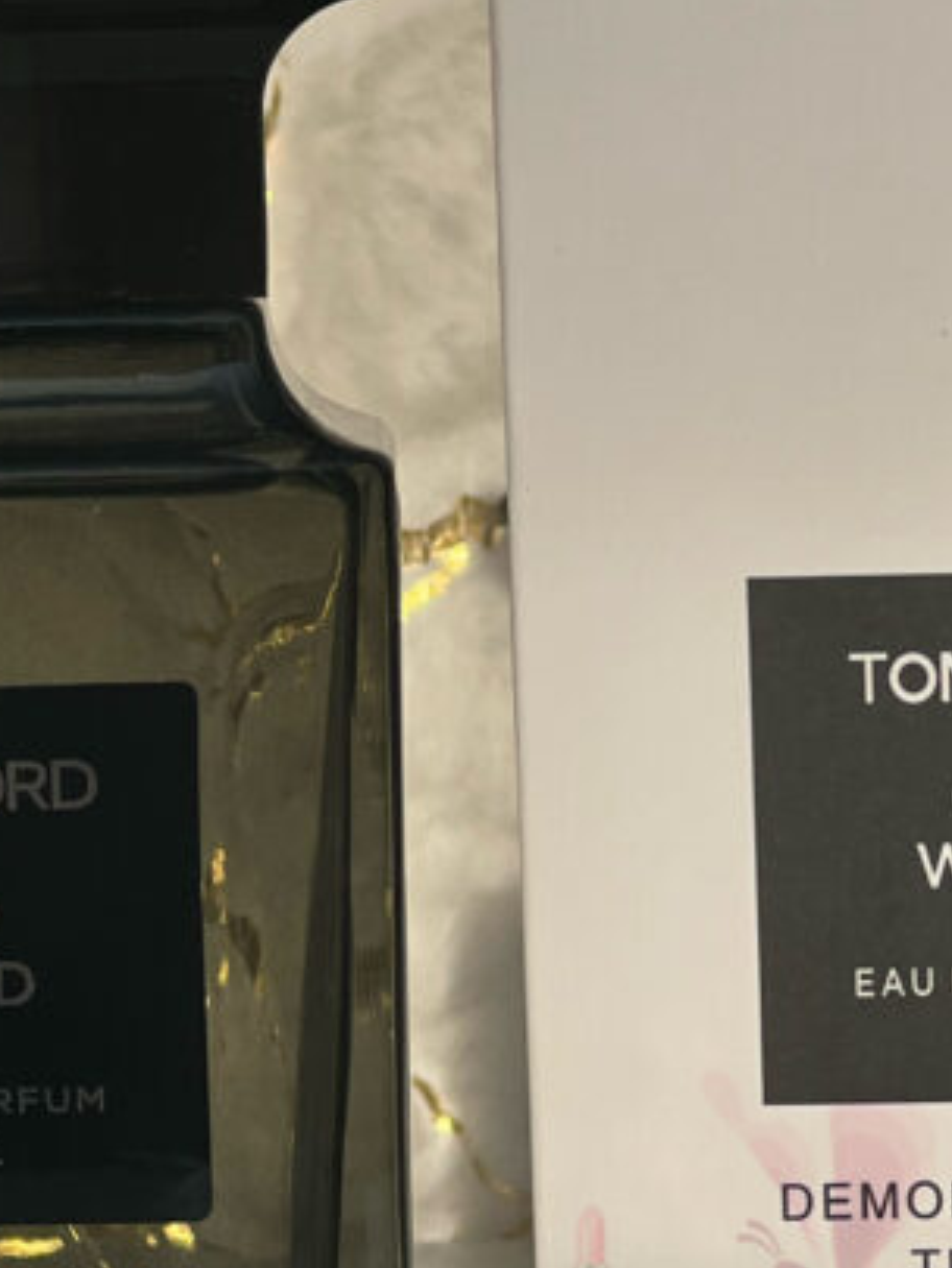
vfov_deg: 9.1
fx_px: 7990
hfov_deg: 6.8
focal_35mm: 218
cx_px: 423
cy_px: 708
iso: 32
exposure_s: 1/1815
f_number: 2.8
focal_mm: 9
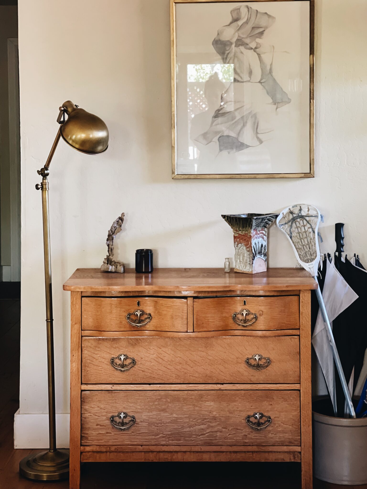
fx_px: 905
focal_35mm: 64
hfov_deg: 22.9
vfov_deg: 30.3
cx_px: 184
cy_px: 244
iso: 400
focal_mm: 7.5
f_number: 2.2
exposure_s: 1/18
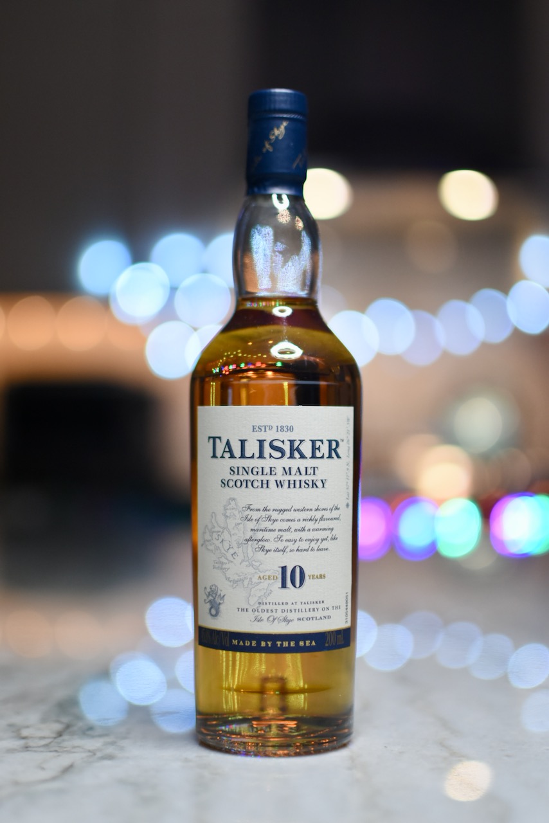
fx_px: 1200
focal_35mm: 52
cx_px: 274
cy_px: 412
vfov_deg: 37.8
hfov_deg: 25.8
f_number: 1.8
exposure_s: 1/200
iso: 800
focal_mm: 35
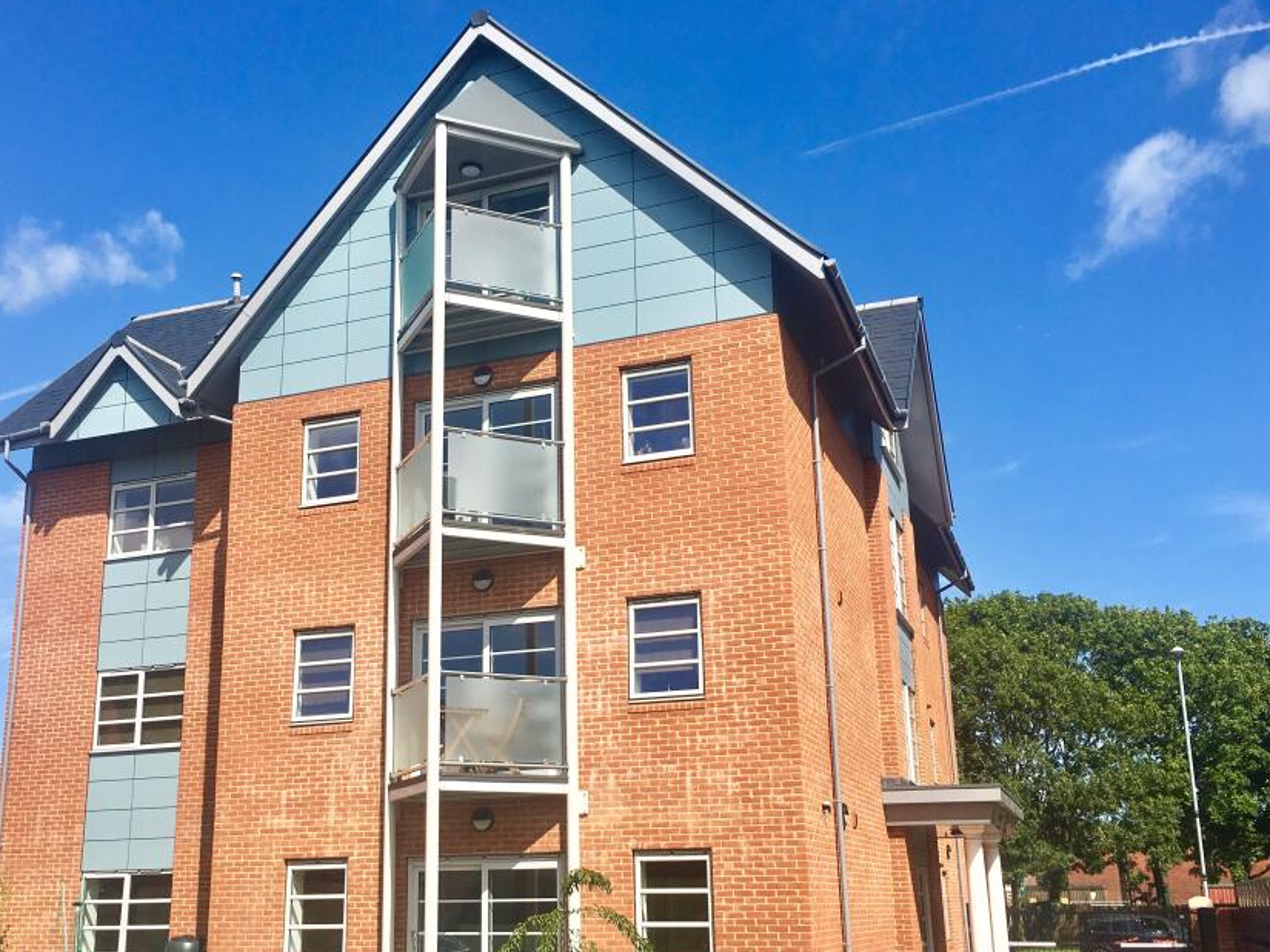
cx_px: 545
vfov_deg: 39.5
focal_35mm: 36
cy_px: 574
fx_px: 1321
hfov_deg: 51.2
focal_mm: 4.15
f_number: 2.2
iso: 25
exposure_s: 1/1876
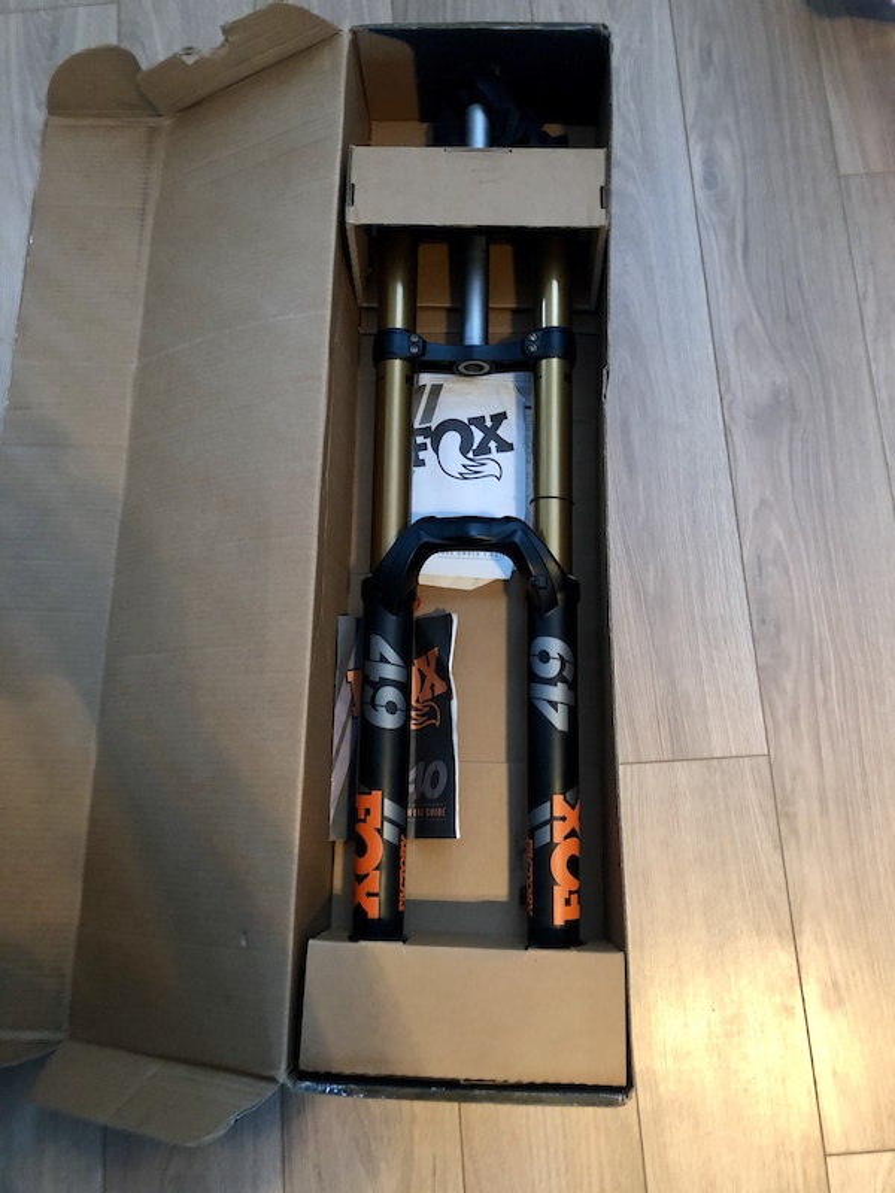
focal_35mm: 28
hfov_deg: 49.7
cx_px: 448
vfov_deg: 63.4
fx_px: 965
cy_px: 596
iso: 100
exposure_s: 1/4
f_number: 1.8
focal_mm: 3.99
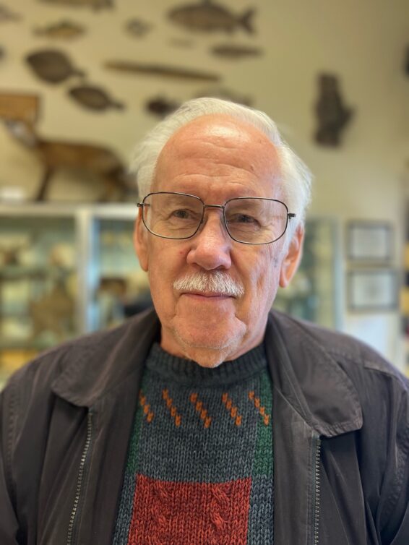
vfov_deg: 67.3
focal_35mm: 26
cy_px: 272
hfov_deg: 53.1
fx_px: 409
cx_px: 204
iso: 160
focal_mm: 5.7
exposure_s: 1/60
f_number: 1.5
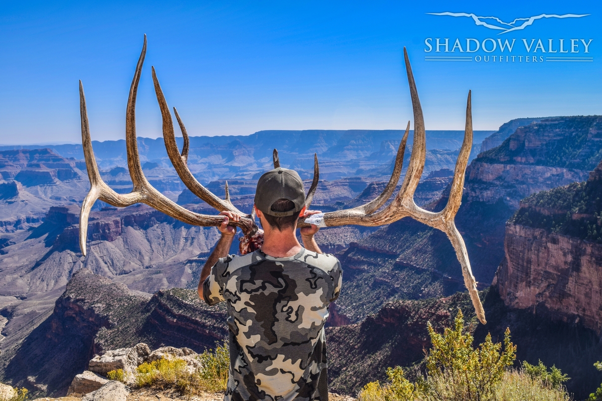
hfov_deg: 55.1
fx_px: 577
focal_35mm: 34
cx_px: 301
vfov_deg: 38.4
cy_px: 200
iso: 100
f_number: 11
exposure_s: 1/200
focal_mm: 23
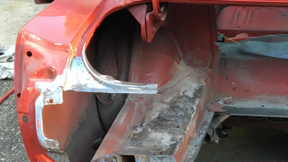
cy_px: 160
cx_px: 309
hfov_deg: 24.6
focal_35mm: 81
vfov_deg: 14.7
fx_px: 619
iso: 25
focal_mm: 4.15
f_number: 2.2
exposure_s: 1/40
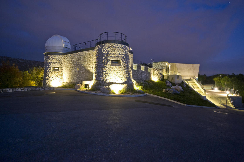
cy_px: 81
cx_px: 122
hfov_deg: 86.9
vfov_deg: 64.5
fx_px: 129
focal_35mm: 19
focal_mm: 19
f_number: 9
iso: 800
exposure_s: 6
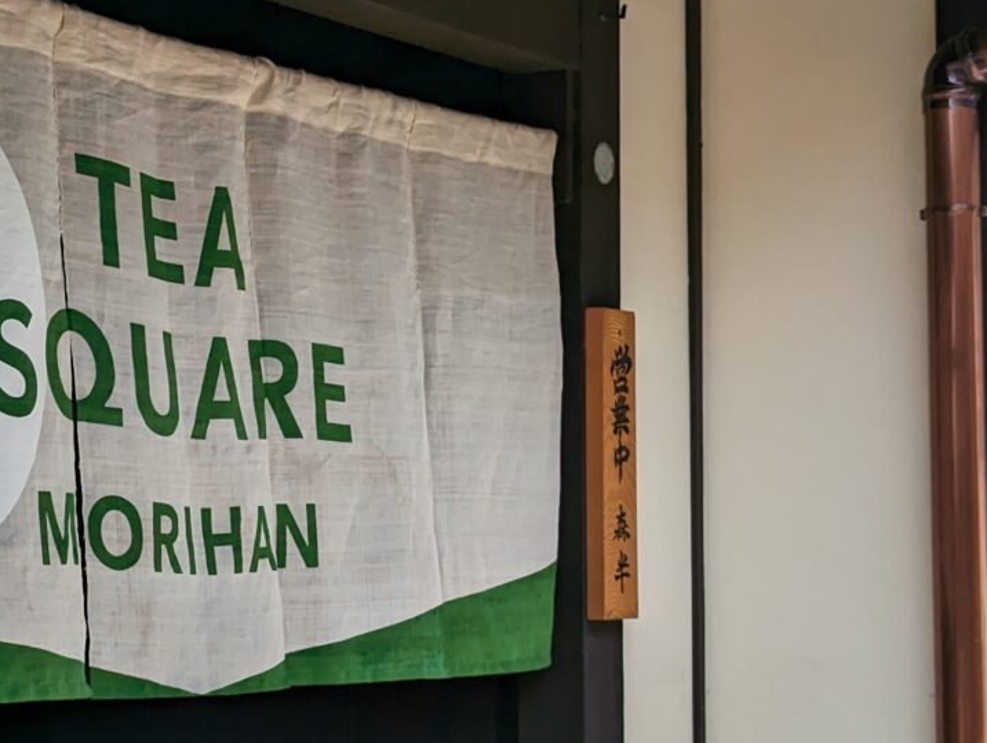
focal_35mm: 103
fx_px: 2941
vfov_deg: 14.4
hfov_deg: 19.0
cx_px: 306
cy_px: 388
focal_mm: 6.81
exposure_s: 1/3165
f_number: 1.85
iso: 68
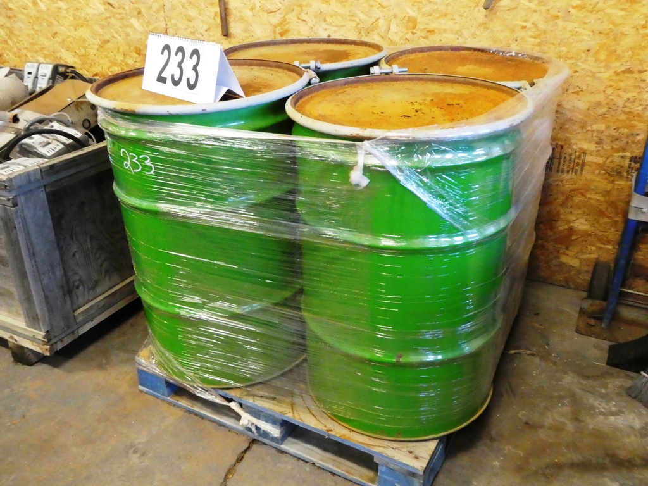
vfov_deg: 45.4
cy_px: 243
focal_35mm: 31
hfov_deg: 58.4
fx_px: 580
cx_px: 324
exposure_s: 1/80
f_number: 3.5
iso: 1600
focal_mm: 5.4
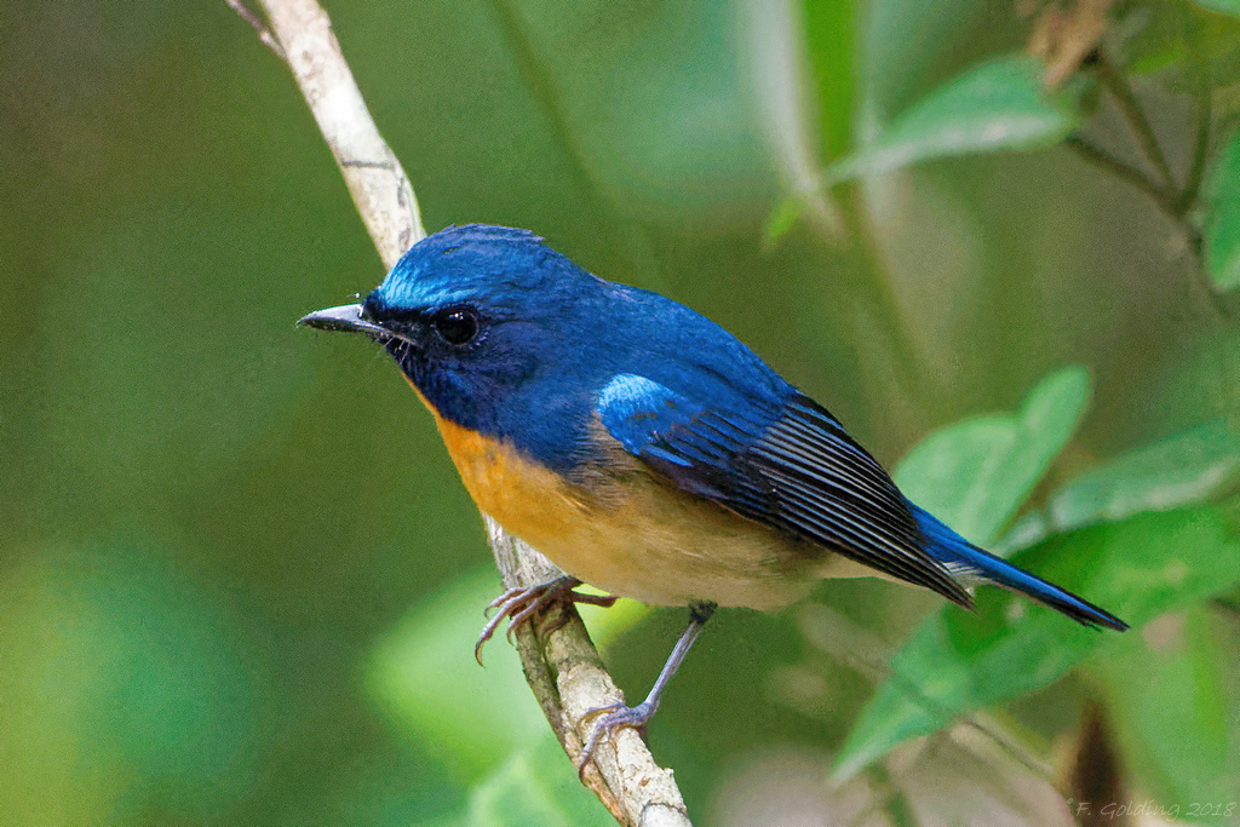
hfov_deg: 2.3
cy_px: 414
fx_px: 31002
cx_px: 620
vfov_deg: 1.5
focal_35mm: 900
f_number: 8
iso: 40000
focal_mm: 600
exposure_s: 1/40
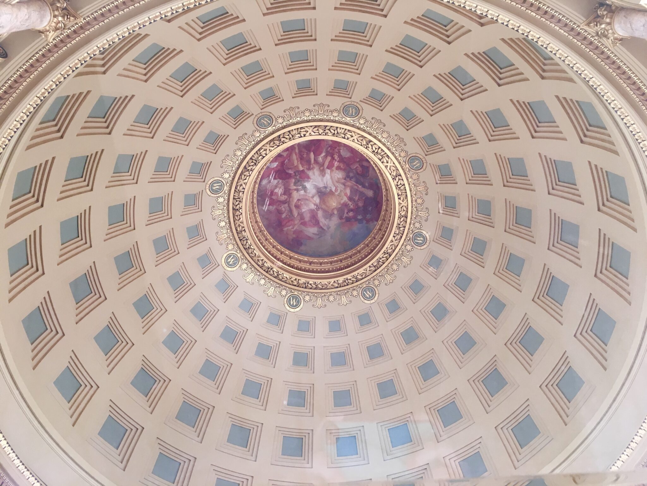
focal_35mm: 29
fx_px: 542
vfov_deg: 48.2
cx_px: 324
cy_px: 243
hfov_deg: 61.7
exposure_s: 1/30
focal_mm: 4.15
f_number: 2.2
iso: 64
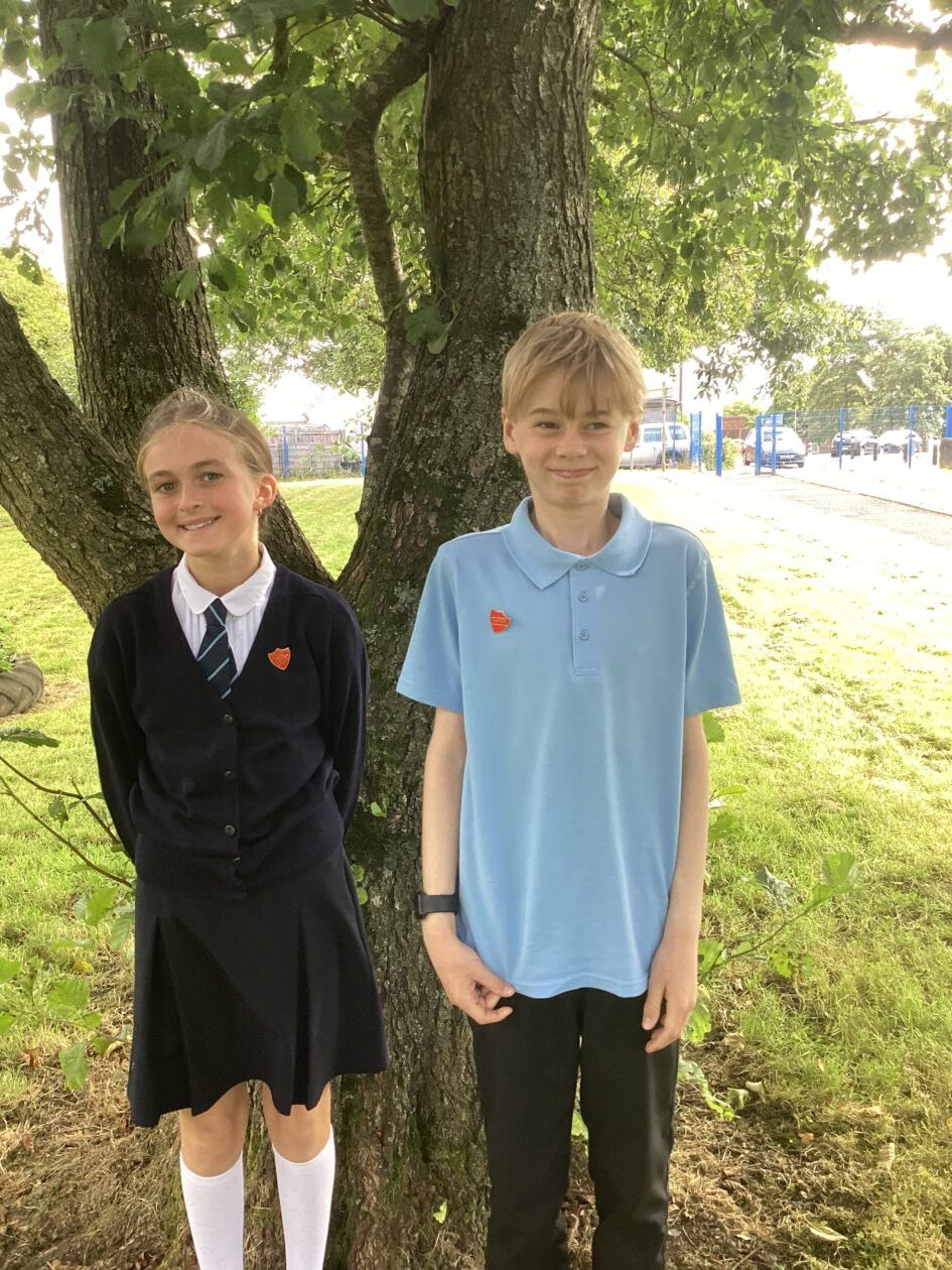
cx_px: 476
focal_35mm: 31
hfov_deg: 45.4
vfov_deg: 58.4
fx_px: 1137
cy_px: 635
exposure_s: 1/120
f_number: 2.4
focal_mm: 3.3
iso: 80
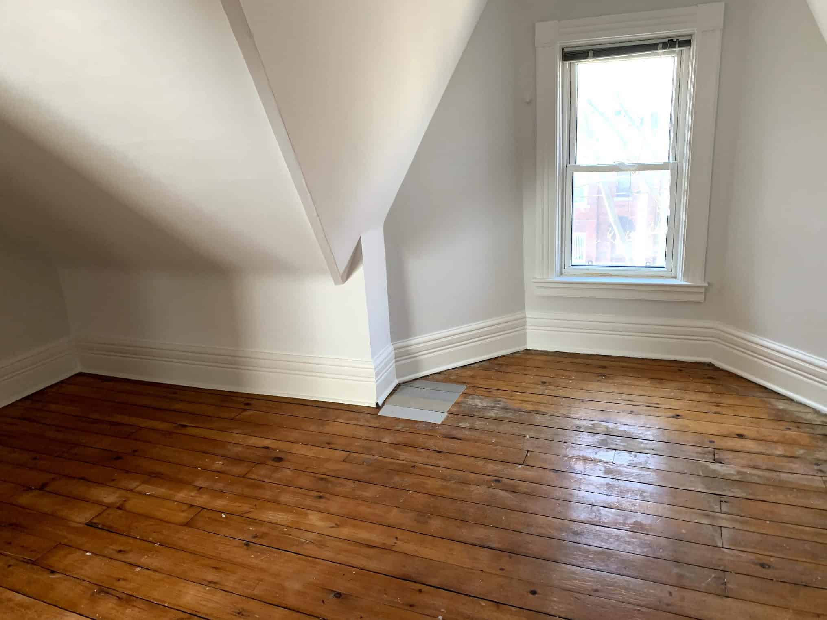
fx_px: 621
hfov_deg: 67.3
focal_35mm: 26
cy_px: 310
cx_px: 414
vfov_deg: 53.1
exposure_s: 1/60
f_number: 1.8
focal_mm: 4.2
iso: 160
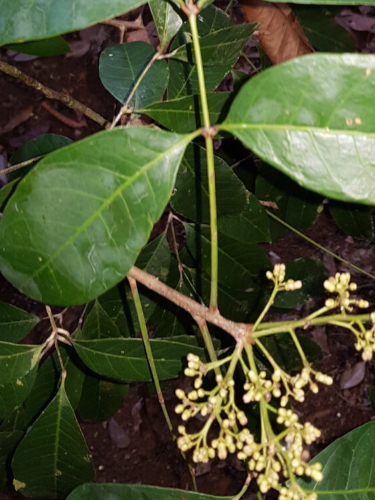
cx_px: 262
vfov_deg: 34.9
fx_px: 766
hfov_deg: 27.3
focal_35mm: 53
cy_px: 91
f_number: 1.7
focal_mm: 4.2
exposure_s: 1/40
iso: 100
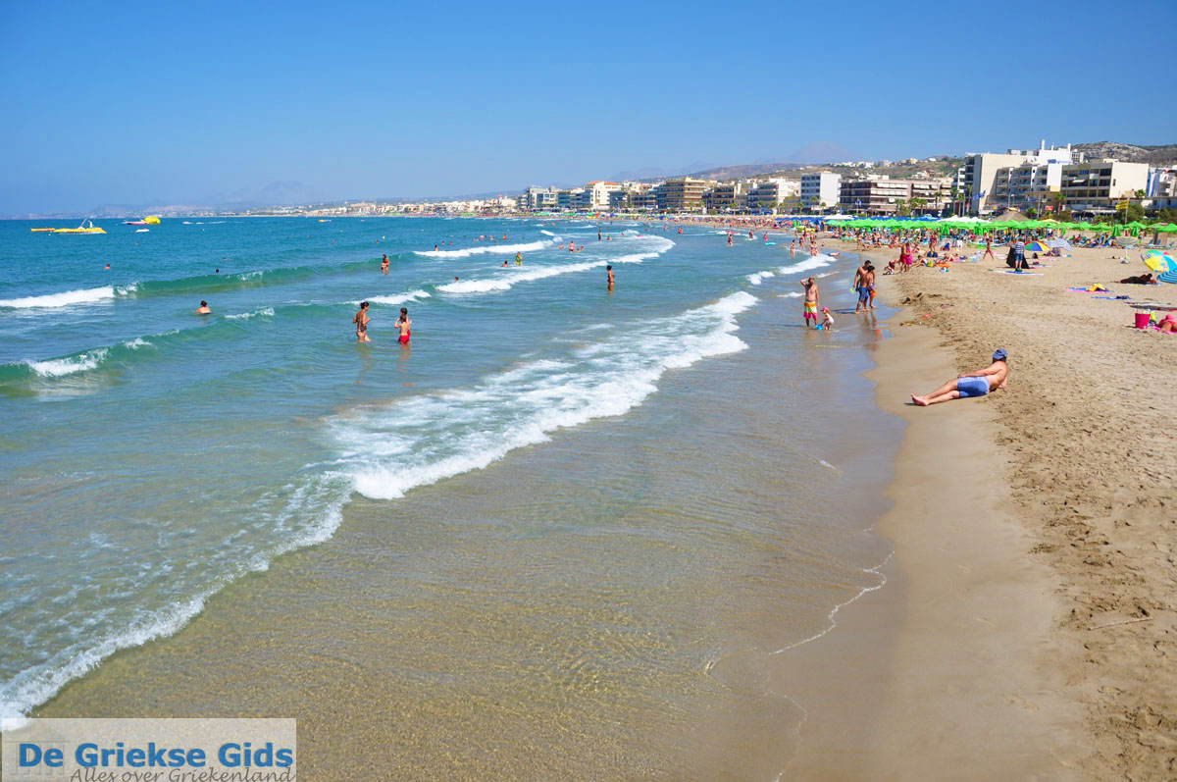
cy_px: 391
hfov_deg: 67.4
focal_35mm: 27
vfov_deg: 47.8
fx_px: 882
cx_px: 588
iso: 200
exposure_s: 1/1000
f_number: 5.6
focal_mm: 18
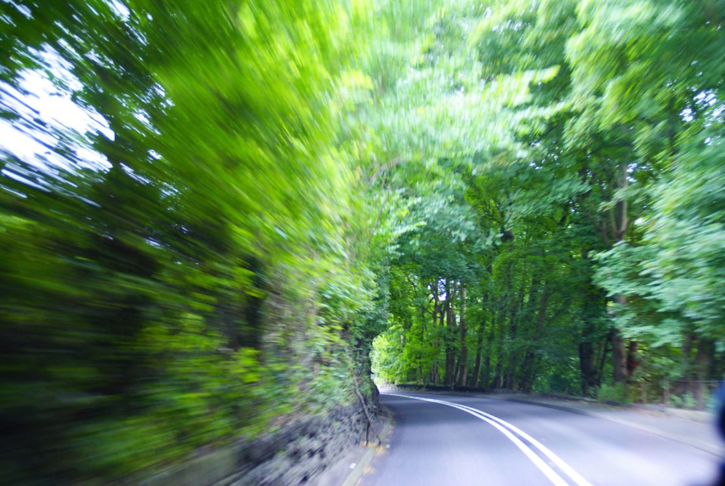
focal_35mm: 60
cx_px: 362
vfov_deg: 22.7
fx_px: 1210
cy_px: 243
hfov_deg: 33.4
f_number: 4
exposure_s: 1/20
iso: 400
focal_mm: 40
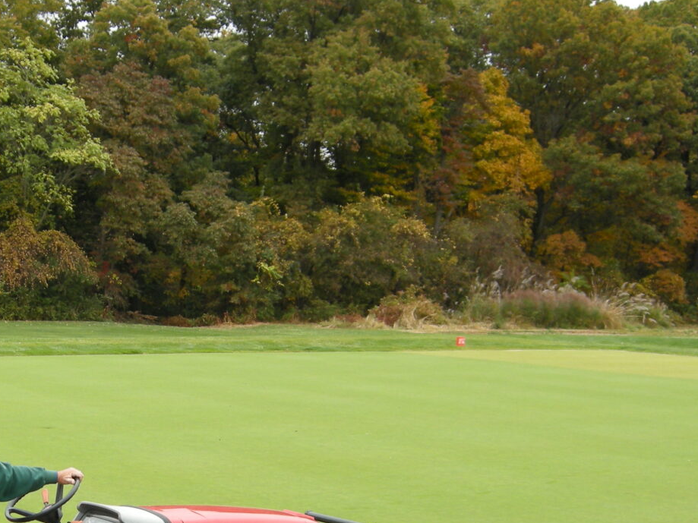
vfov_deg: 18.5
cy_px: 503
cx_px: 122
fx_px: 1573
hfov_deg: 24.6
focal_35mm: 78
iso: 64
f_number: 3.4
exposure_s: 1/84.7
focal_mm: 7.5
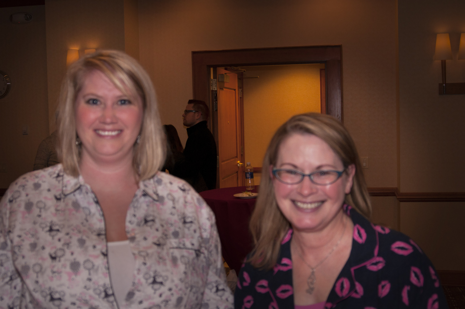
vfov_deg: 26.4
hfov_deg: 38.9
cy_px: 154
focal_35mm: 51
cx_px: 232
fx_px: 658
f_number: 5
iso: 400
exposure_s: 1/80
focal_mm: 34
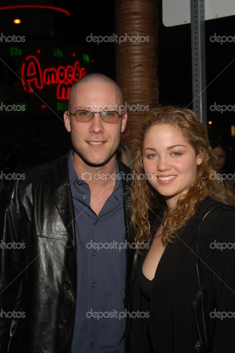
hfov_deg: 23.7
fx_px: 559
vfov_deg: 35.1
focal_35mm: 57
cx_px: 118
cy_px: 176
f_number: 5.6
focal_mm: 38
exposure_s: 1/160
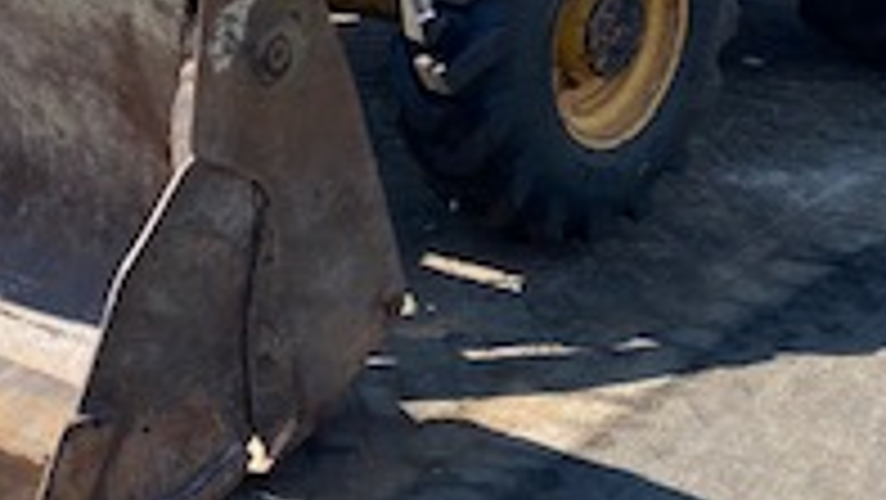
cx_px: 418
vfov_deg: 12.5
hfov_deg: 23.2
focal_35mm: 92
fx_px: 2162
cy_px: -252
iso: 32
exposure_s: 1/890
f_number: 1.8
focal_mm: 4.25
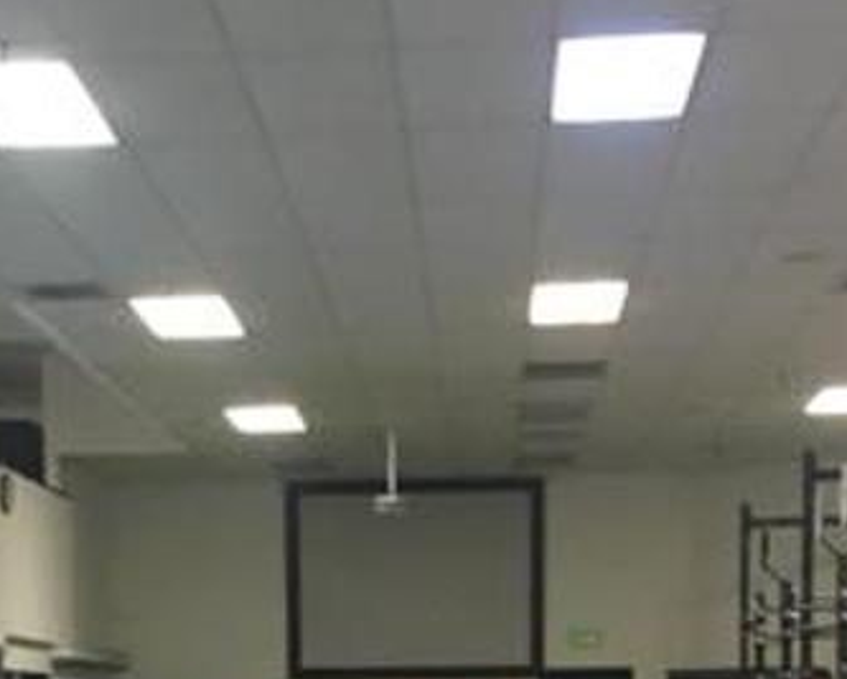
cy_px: 946
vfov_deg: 16.5
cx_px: 303
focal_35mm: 87
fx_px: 2183
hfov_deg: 21.9
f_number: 2.2
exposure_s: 1/30
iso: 125
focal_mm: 4.15
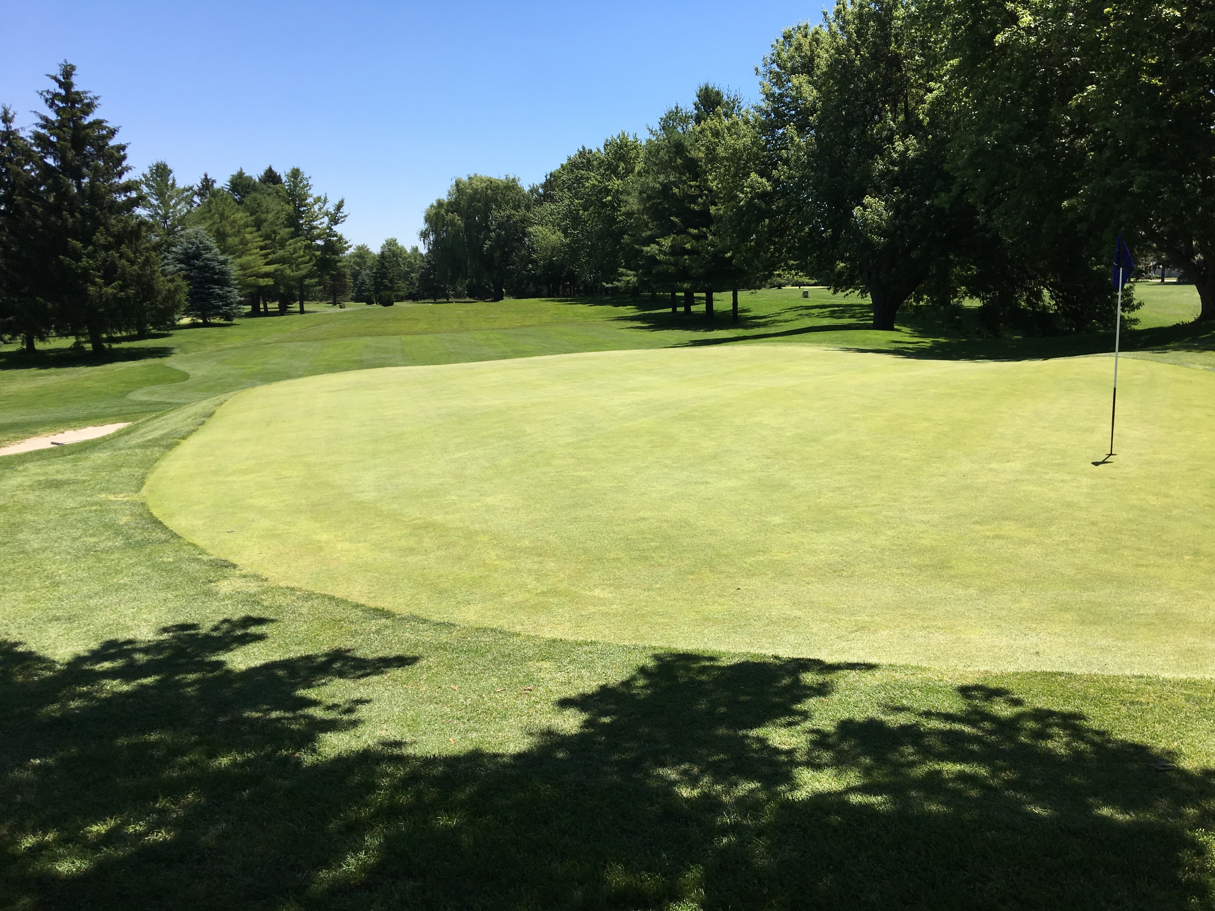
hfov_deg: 61.7
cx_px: 608
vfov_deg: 48.2
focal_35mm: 29
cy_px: 456
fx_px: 1018
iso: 25
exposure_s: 1/1479
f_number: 2.2
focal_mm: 4.15
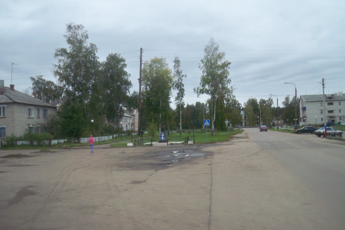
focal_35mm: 43
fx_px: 412
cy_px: 104
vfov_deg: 31.2
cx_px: 178
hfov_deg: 45.4
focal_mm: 6.3
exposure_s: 1/400
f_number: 3.1
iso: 80
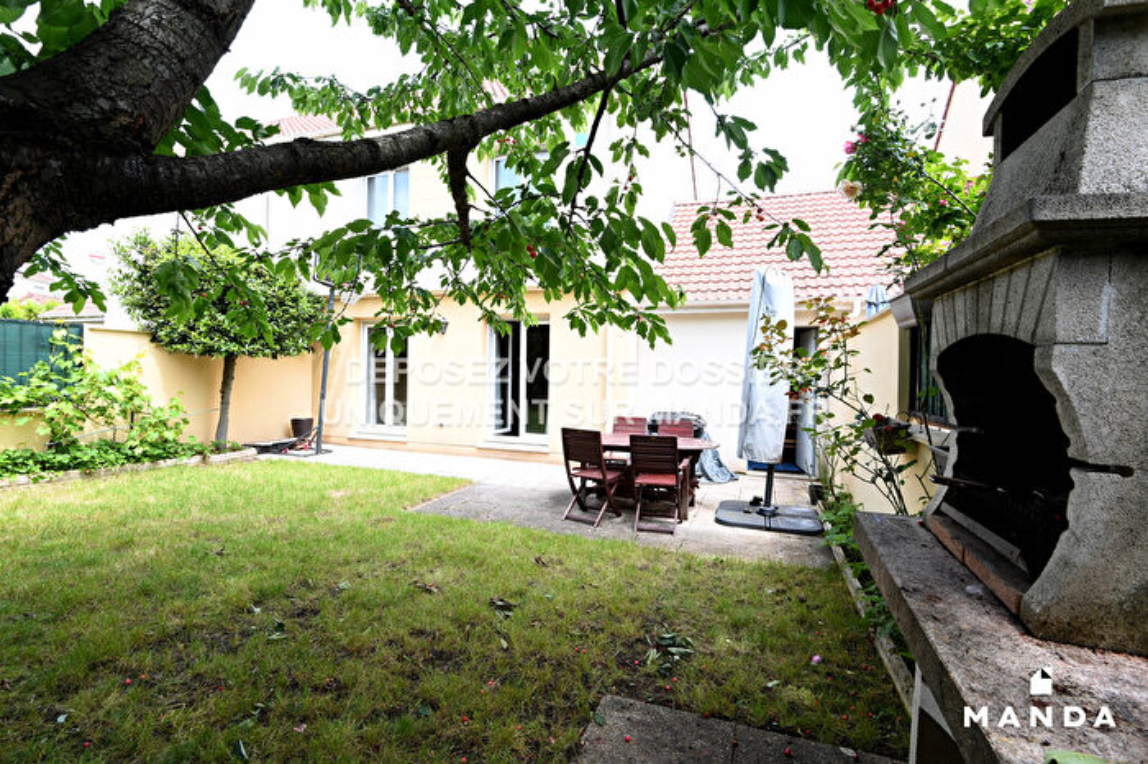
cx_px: 574
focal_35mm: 16
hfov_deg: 96.8
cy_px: 382
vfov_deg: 73.7
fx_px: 510
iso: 200
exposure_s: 1/30
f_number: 11
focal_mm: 16
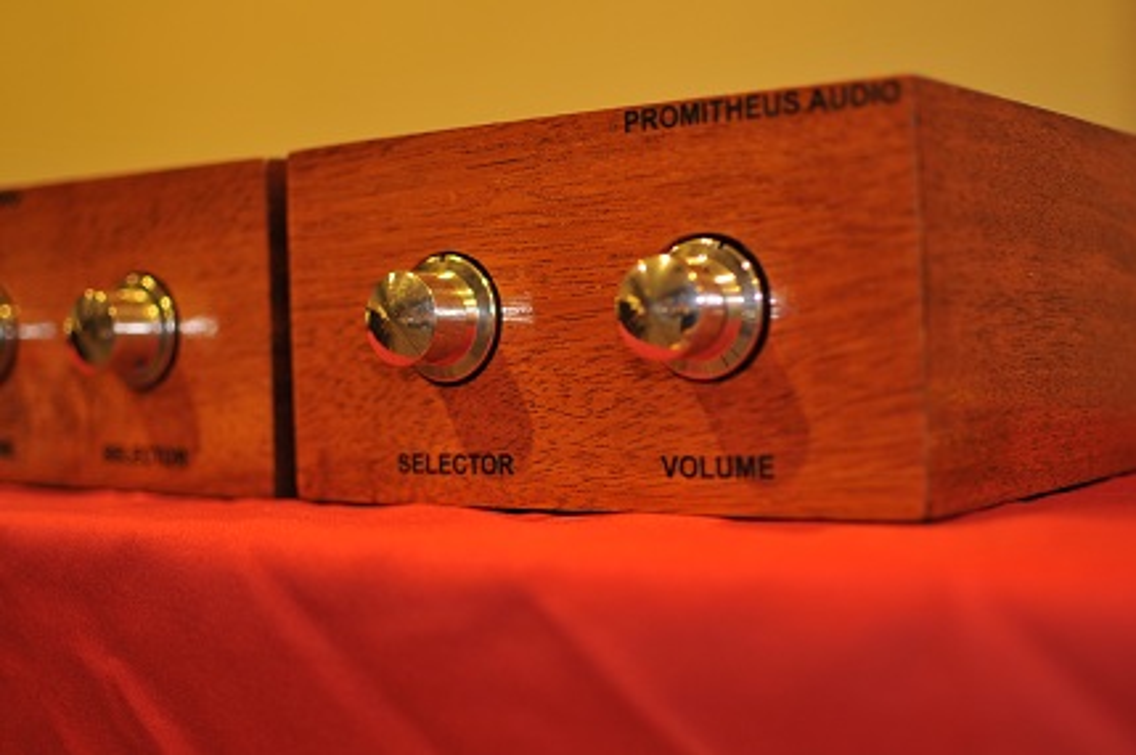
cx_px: 568
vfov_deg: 25.7
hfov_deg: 37.9
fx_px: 1655
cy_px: 378
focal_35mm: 52
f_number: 1.8
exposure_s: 1/30
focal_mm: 35
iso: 400
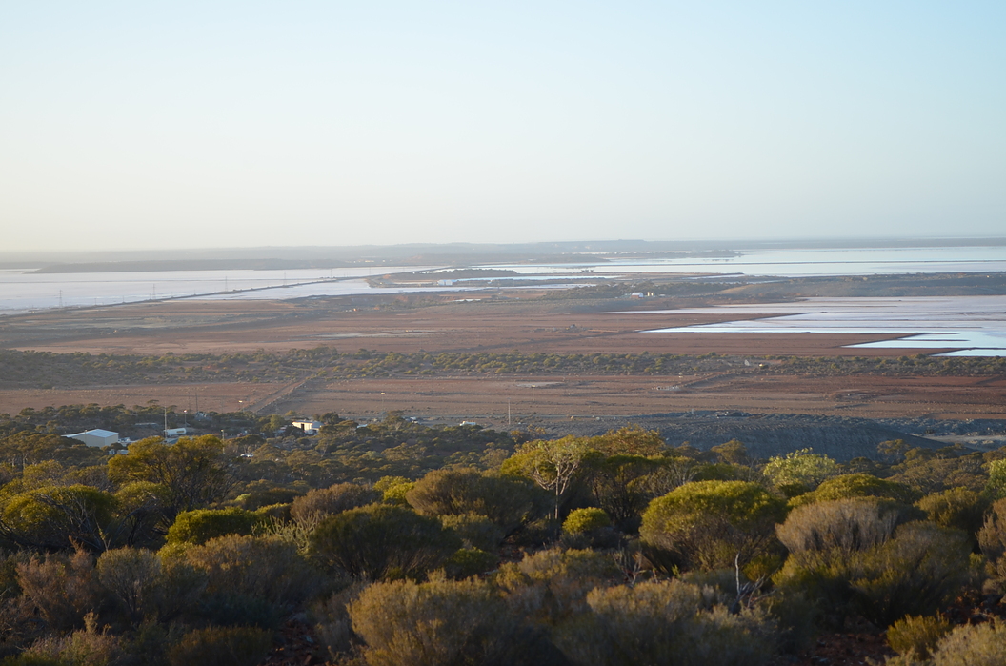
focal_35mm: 82
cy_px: 333
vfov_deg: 16.5
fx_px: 2300
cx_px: 503
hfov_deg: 24.7
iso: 200
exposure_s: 1/160
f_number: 6.3
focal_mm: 55
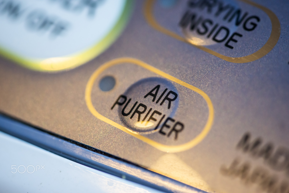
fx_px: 843
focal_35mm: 105
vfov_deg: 13.1
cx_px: 144
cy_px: 96
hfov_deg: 19.4
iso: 3200
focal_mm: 105
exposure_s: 1/160
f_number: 4
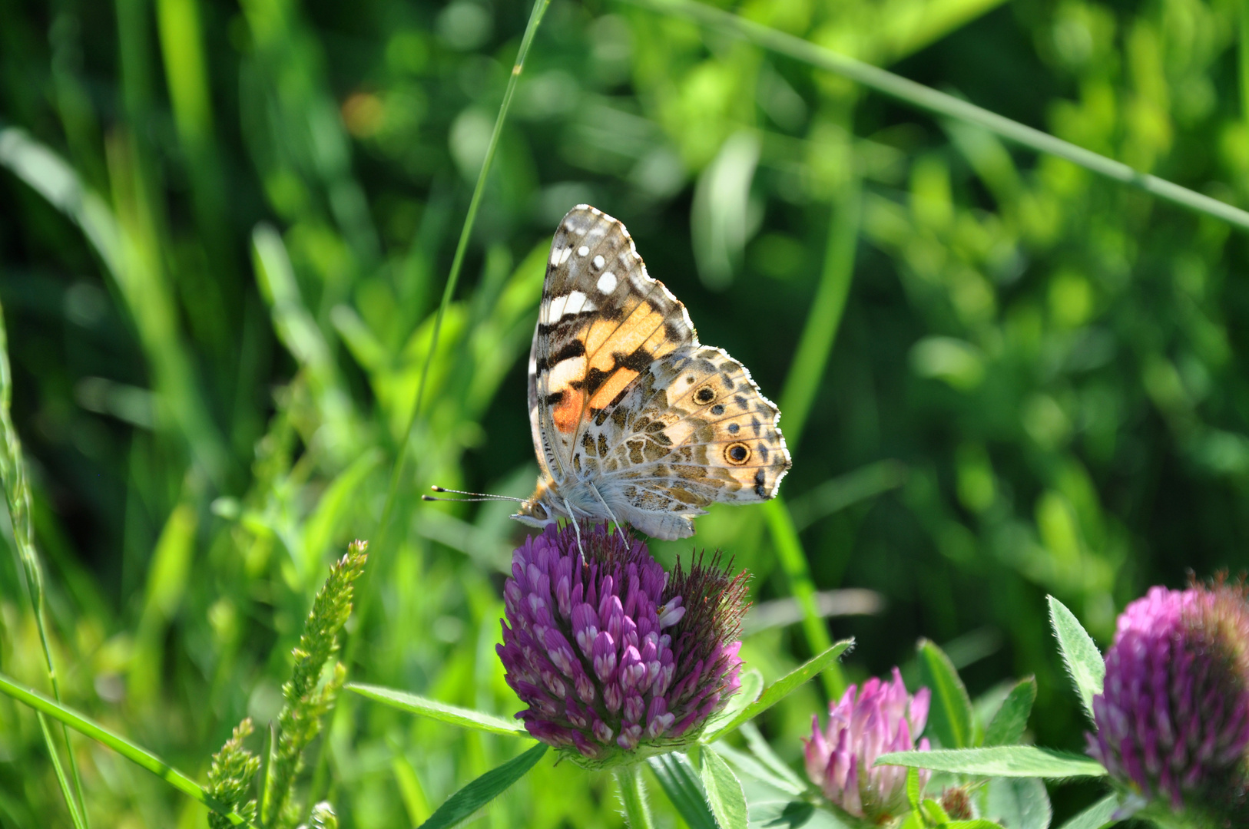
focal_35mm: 158
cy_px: 414
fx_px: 5458
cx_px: 624
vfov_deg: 8.7
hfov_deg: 13.1
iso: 200
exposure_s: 1/125
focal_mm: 105
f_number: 8
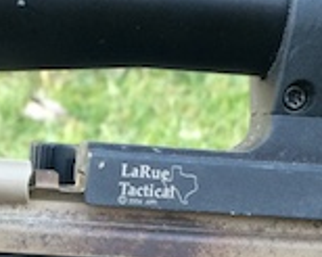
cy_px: 262
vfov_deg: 14.9
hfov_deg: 18.9
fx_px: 962
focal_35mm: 101
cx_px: 86
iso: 50
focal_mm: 4.15
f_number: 2.2
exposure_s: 1/30
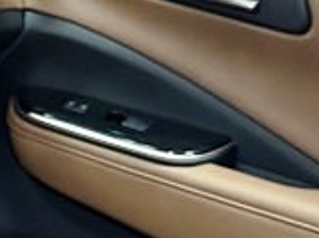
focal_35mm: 153
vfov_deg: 9.1
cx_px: -549
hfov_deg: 10.4
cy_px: 460
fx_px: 1407
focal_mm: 6.86
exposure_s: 1/30
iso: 800
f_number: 1.78
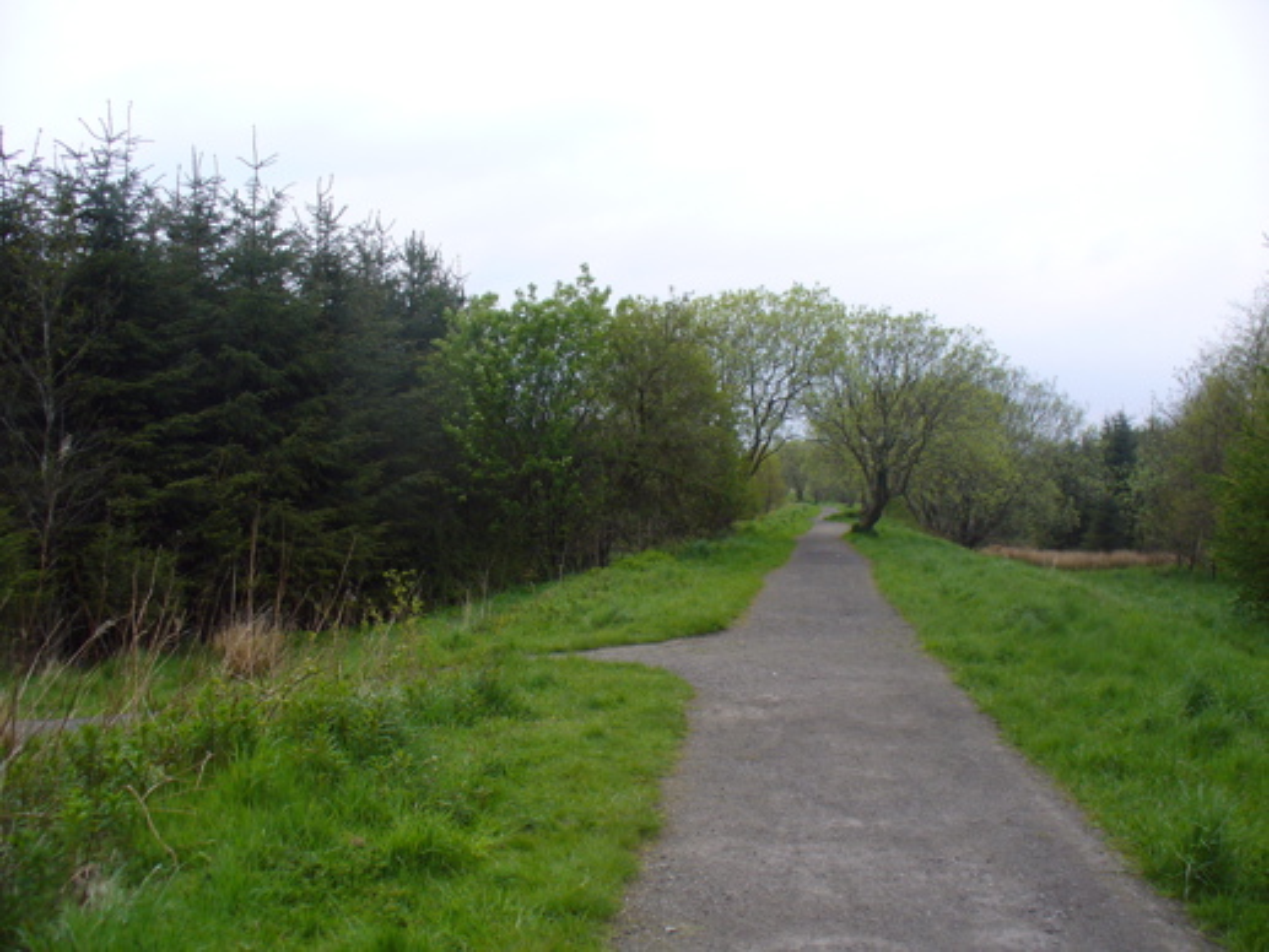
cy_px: 476
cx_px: 634
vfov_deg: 38.7
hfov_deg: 50.1
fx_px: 1357
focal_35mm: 37
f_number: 5.6
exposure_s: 1/200
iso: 80
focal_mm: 6.1
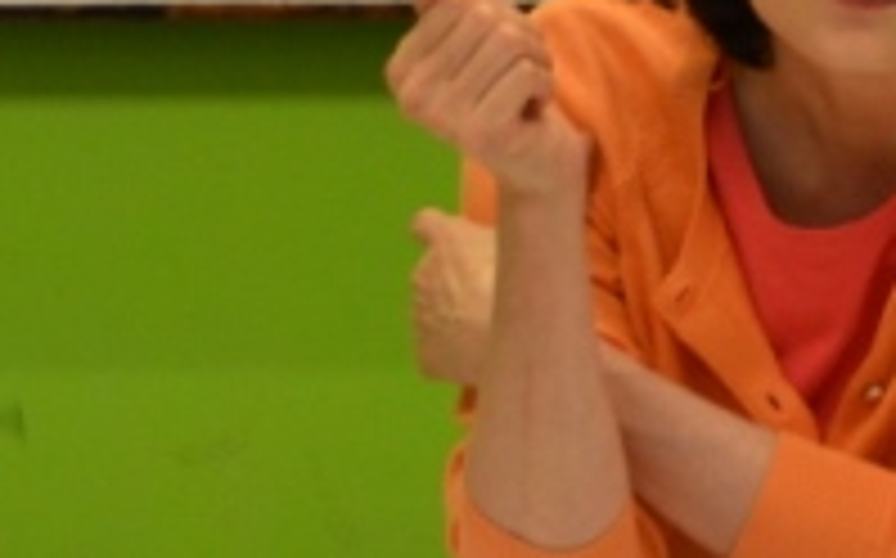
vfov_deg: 3.0
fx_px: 10555
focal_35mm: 433
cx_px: 797
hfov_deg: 4.9
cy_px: -189
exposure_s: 1/60
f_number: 4.8
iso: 800
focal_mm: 55
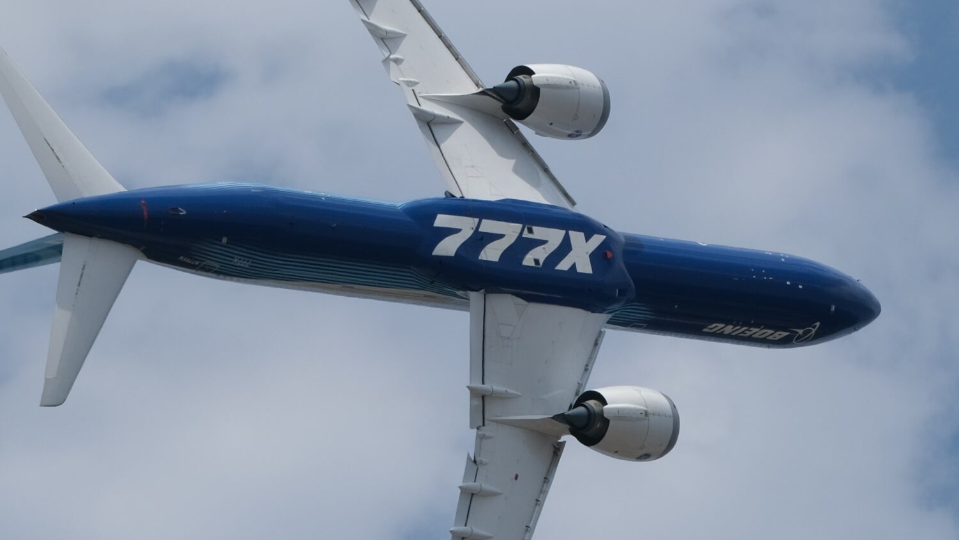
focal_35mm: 160
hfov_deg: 13.4
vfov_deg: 7.6
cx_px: 478
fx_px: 4069
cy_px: 265
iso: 200
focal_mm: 101.6
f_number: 8
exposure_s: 1/1000
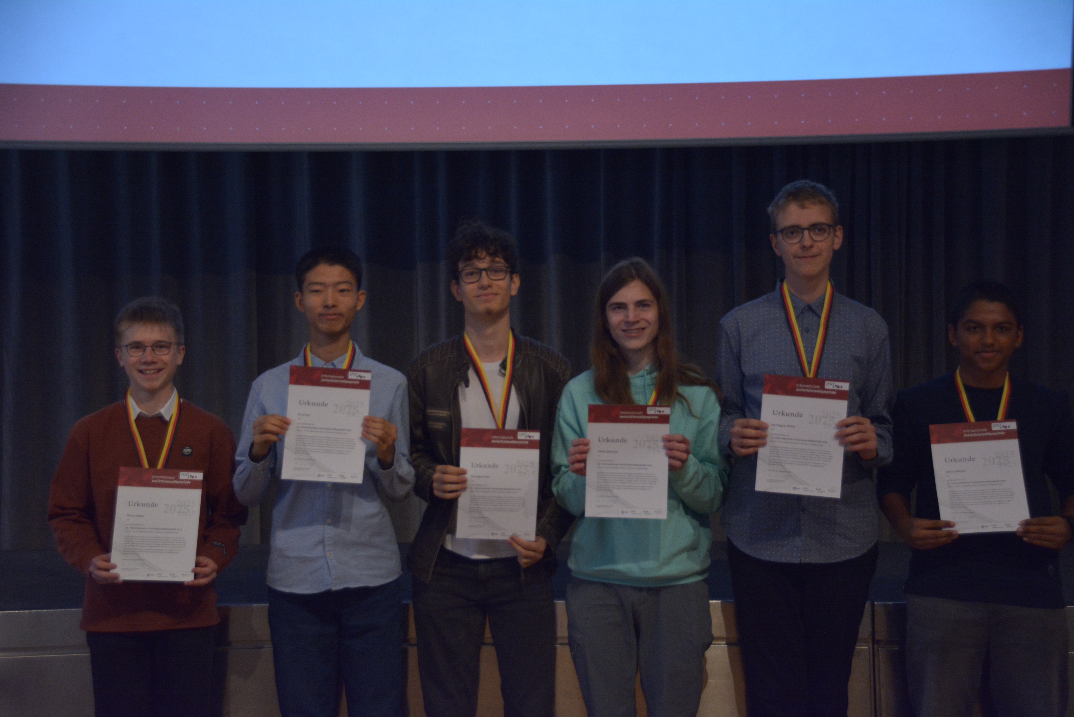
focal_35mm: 66
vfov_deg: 20.6
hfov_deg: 30.5
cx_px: 537
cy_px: 358
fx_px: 1969
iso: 2000
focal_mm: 44
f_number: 4.5
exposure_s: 1/250
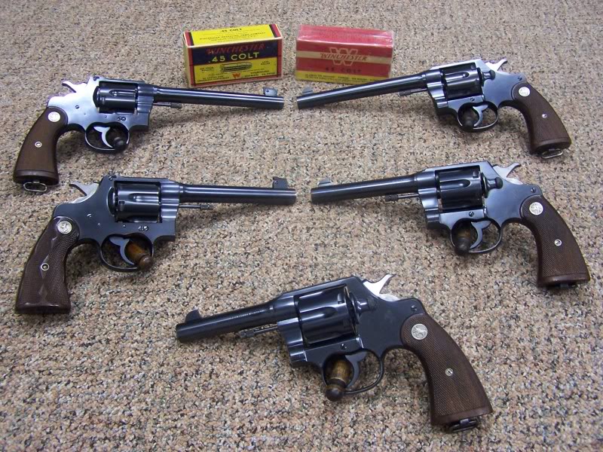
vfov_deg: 37.7
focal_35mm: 38
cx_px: 302
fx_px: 662
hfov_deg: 49.0
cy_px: 226
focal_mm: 6.3
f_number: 2.8
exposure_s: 1/15
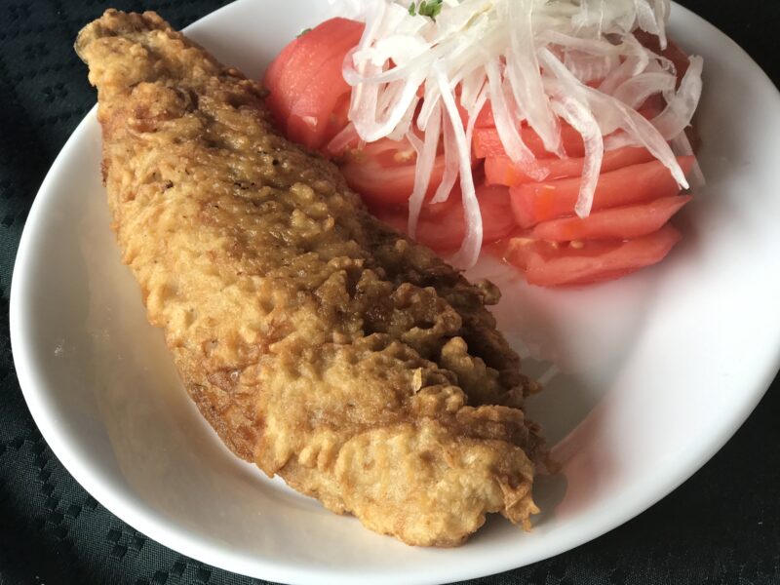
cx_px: 390
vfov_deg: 25.7
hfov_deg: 33.8
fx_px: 1284
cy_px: 292
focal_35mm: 57
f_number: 2.8
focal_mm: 6.6
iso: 32
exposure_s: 1/100
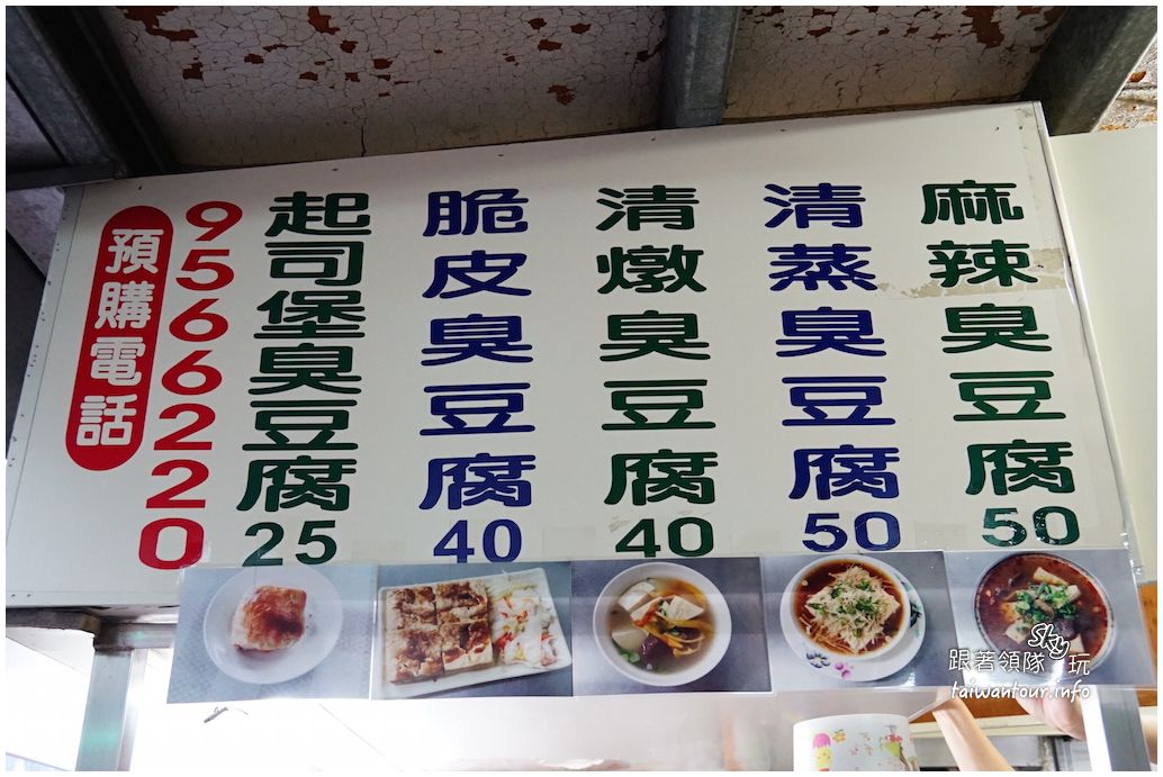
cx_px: 582
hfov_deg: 55.8
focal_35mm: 34
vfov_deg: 38.9
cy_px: 388
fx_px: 1099
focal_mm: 23
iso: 3200
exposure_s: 1/60
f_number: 5
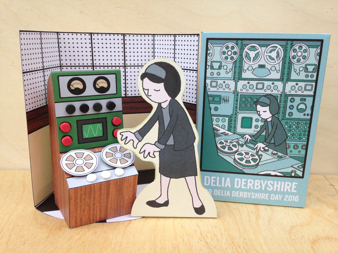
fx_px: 322
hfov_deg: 55.4
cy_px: 126
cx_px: 169
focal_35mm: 33
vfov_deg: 42.9
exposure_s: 1/120
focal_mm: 4.12
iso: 64
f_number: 2.4
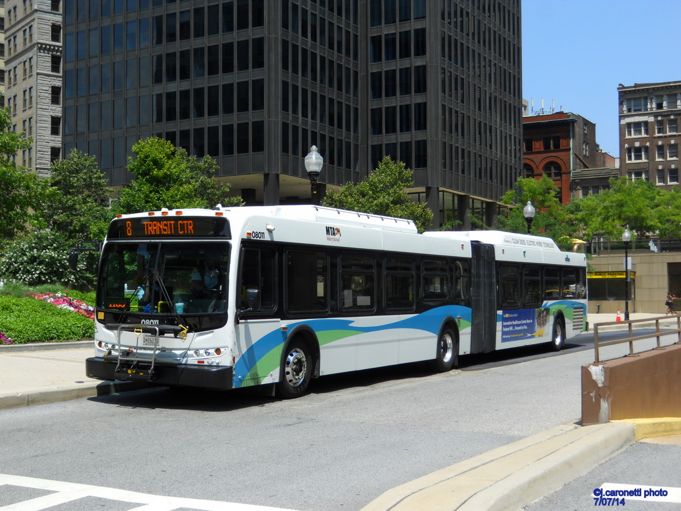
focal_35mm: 46
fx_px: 905
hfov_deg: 41.2
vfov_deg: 31.5
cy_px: 256
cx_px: 340
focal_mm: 8.3
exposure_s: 1/640
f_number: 3.4
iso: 80
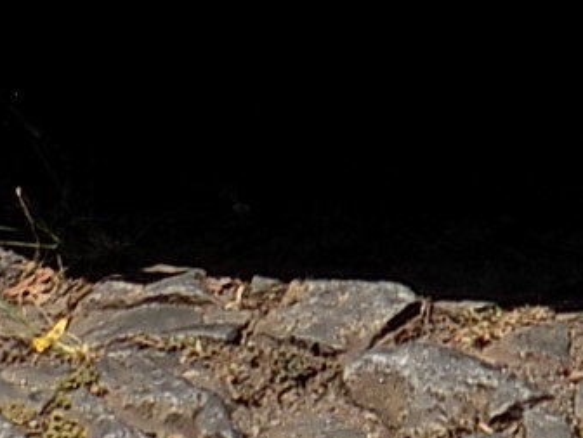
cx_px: 635
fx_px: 2408
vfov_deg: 9.4
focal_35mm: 143
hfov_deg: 13.5
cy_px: -579
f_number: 3.3
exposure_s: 1/1250
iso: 80
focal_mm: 5.3
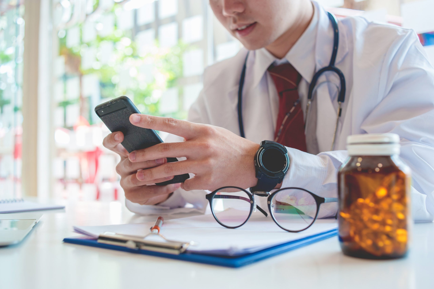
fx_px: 422
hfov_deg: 54.5
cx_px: 217
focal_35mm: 35
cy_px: 144
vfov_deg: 37.8
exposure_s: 1/160
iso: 400
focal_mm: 35
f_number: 4
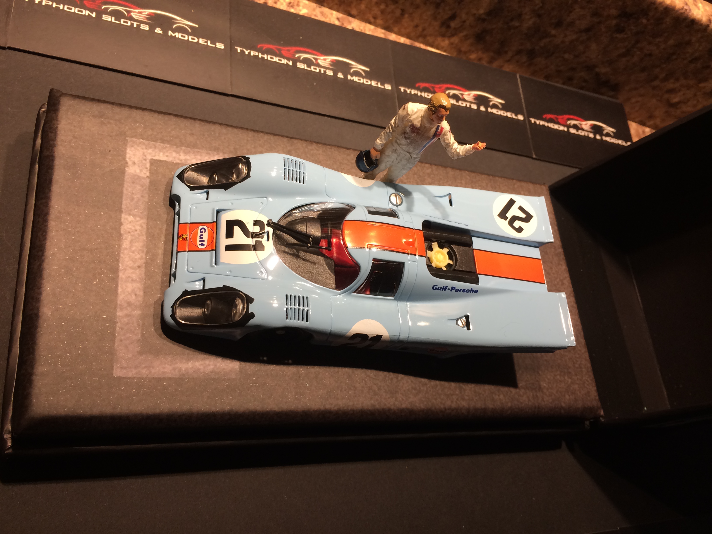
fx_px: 596
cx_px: 356
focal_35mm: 29
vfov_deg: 48.2
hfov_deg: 61.7
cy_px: 267
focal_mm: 4.15
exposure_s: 1/33
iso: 40
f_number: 2.2
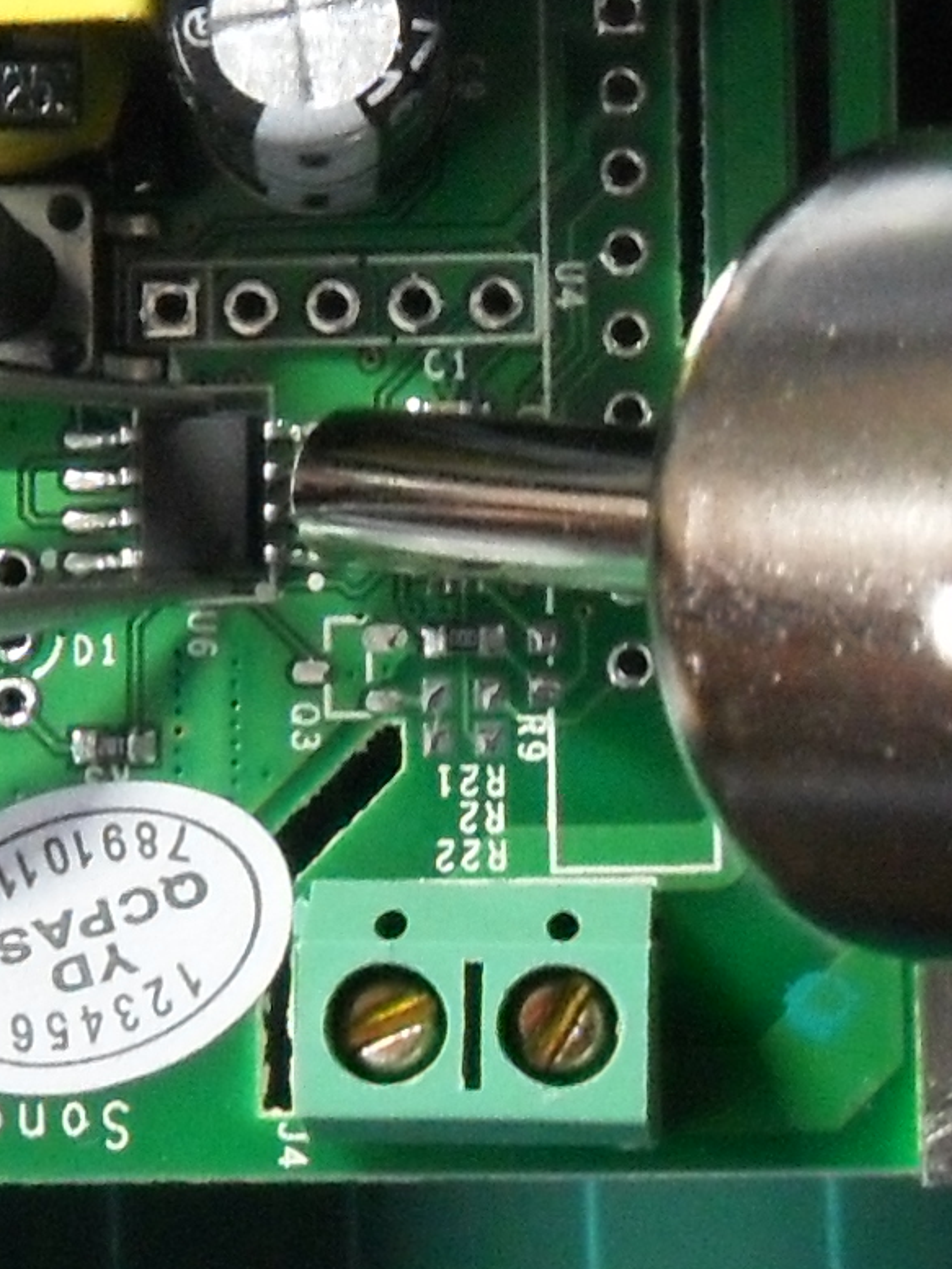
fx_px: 5096
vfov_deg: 14.1
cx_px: 495
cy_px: 250
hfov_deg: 10.7
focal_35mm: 139
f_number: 3.5
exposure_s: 1/8
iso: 400
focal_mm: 4.9
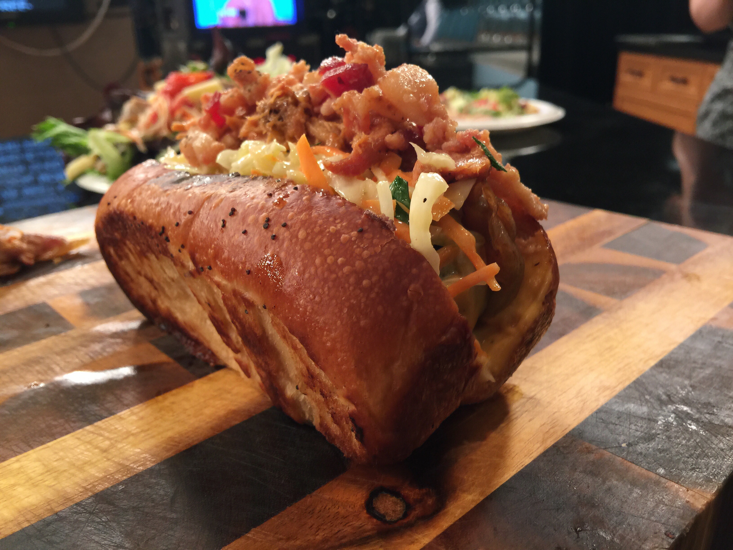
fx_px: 614
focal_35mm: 29
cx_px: 366
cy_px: 275
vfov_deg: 48.2
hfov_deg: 61.7
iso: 40
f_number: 2.2
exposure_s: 1/15
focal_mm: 4.15
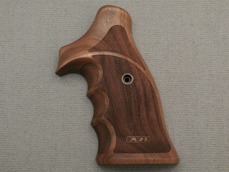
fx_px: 331
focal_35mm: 50
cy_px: 86
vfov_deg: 29.1
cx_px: 114
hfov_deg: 38.2
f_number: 3.9
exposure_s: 1/15
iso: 400
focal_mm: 8.85
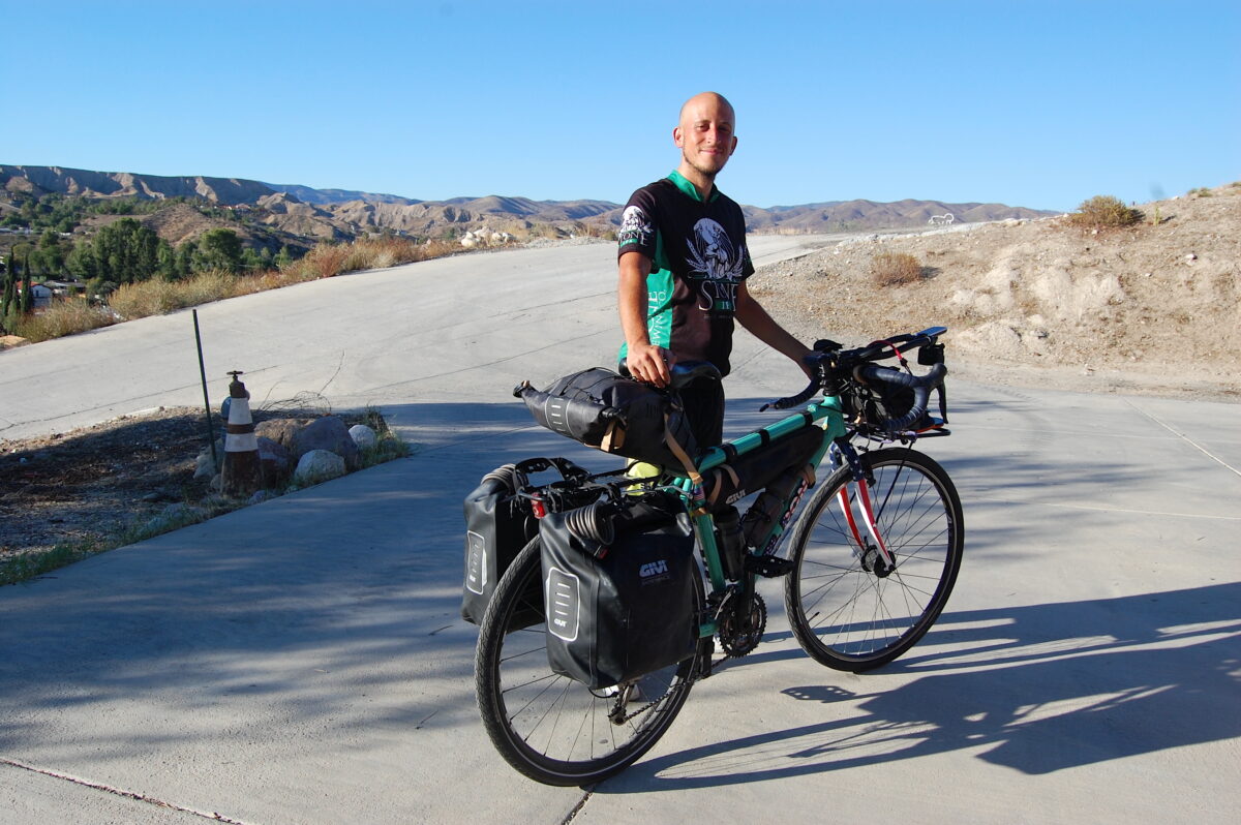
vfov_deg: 47.9
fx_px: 930
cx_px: 620
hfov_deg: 67.4
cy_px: 412
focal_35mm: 27
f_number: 8
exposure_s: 1/250
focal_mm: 18
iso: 200
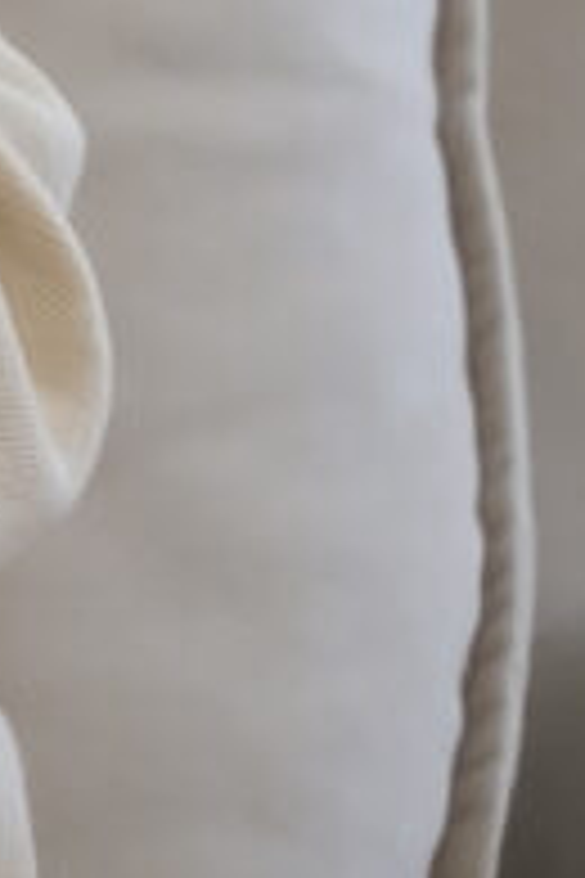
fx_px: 10261
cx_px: -3672
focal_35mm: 421
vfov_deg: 4.7
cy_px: -1794
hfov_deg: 2.8
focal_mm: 40
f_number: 2.8
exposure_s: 1/400
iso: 500
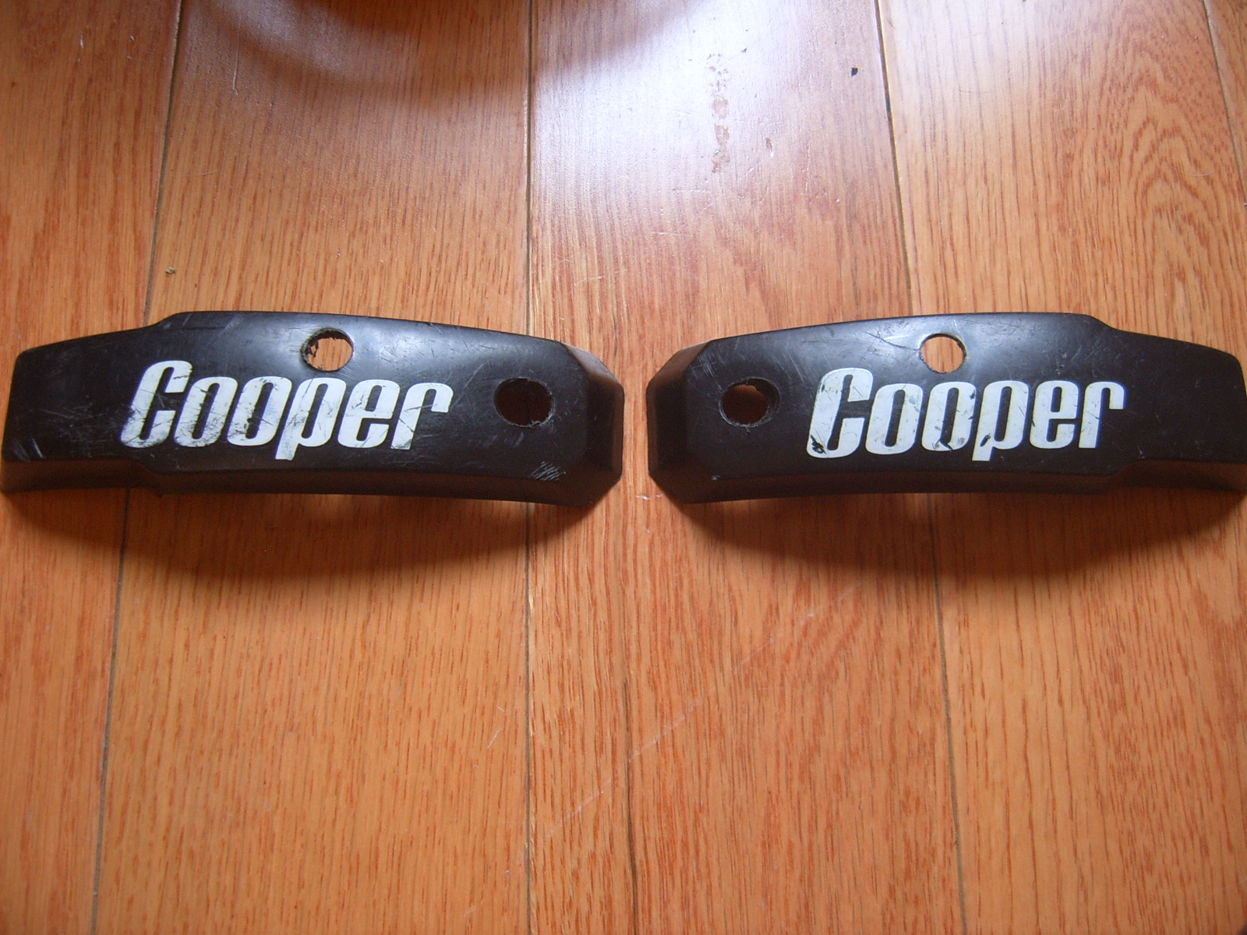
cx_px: 624
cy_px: 468
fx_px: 1261
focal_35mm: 35
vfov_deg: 40.7
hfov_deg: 52.6
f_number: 2.8
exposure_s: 1/30
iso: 72
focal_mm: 5.8
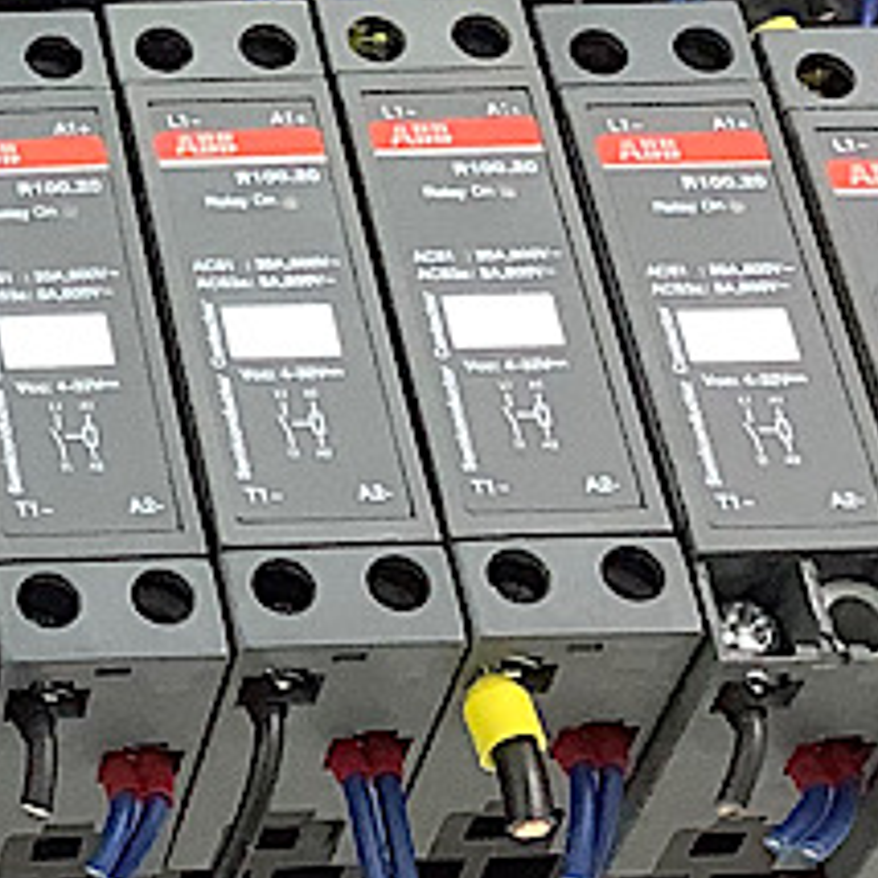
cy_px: -127
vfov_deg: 11.3
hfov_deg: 10.8
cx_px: -683
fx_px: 4362
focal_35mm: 152
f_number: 2.4
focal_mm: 3.3
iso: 64
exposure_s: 1/100
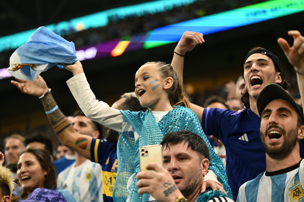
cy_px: 101
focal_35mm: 89
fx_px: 751
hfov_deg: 22.9
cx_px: 152
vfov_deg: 15.4
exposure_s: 1/2000
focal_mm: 89
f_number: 2.8
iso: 3200
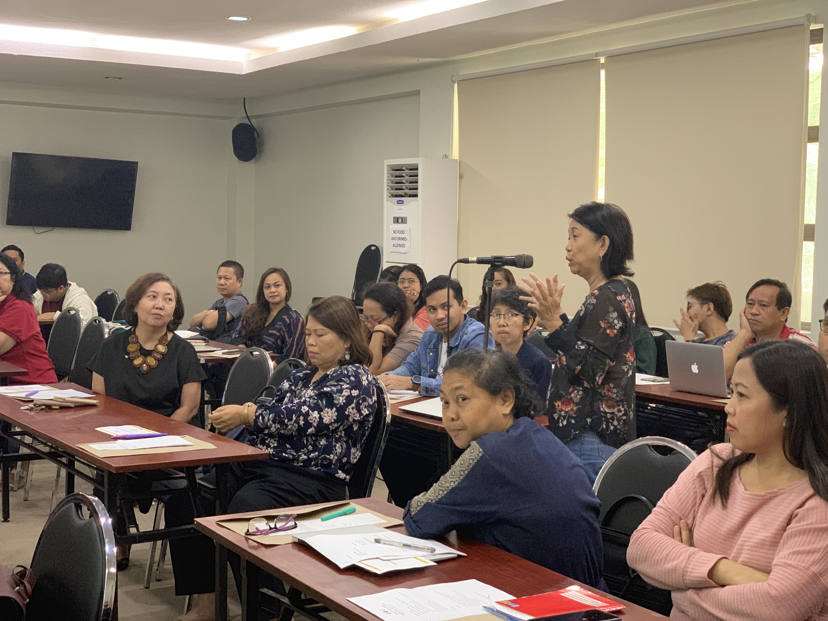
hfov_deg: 36.8
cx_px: 414
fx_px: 1244
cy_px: 310
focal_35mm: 52
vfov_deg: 28.0
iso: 250
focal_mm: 6
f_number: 2.4
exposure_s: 1/60
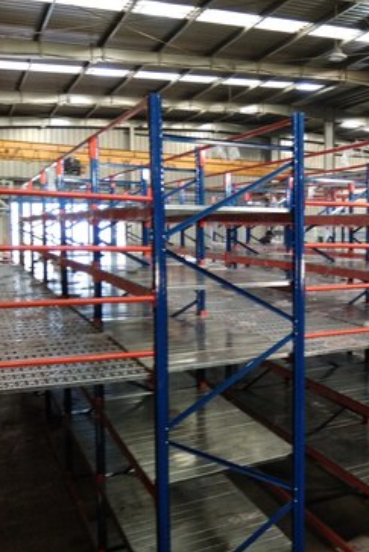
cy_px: 269
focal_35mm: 30
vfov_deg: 61.9
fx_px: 461
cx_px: 354
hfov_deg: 39.4
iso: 500
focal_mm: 3.57
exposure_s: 1/20
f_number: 2
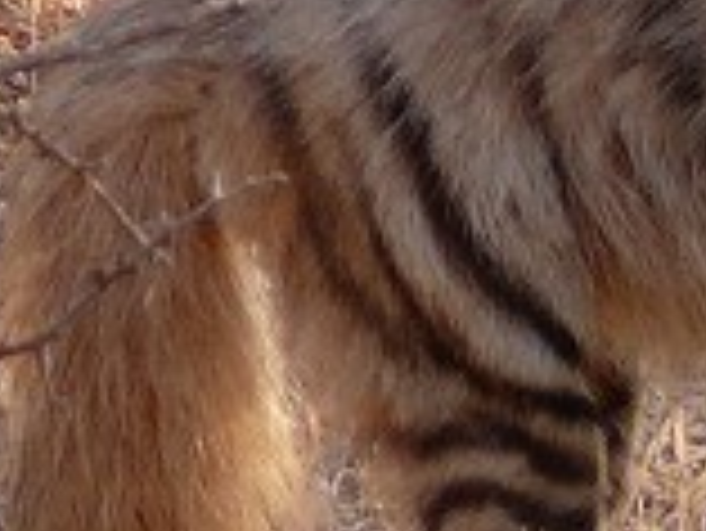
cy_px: 135
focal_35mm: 2986
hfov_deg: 0.7
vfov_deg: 0.5
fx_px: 60947
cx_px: 1174
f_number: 4
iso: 100
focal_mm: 88.8
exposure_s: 1/125
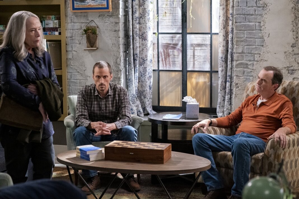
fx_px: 581
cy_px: 100
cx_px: 150
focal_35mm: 70
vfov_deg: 19.5
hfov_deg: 28.8
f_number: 5
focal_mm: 70
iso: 8000
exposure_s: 1/125
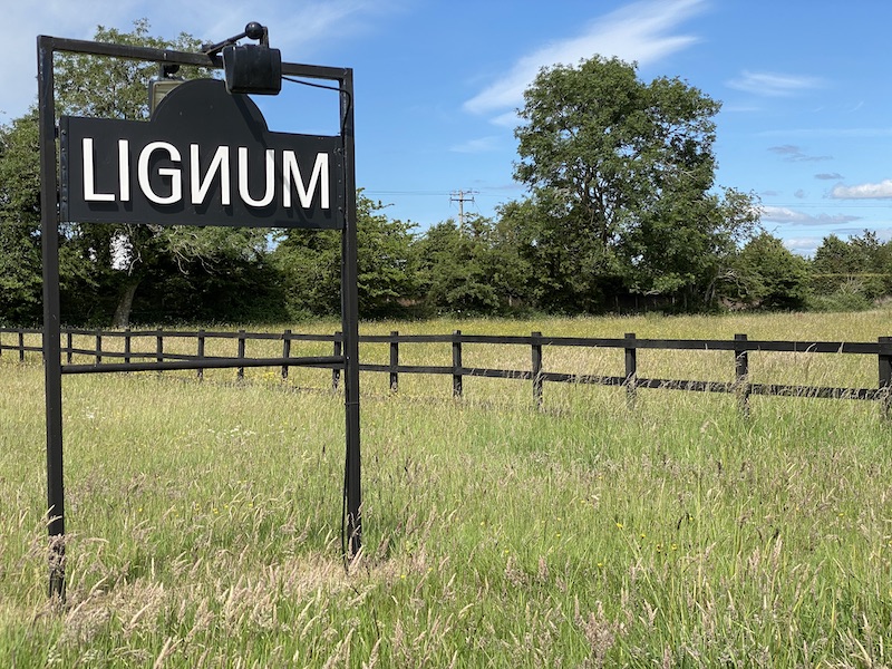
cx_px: 446
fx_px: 1340
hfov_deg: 36.8
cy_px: 334
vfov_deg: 28.0
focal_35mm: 52
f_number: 2
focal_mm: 6
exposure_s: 1/1497
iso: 20
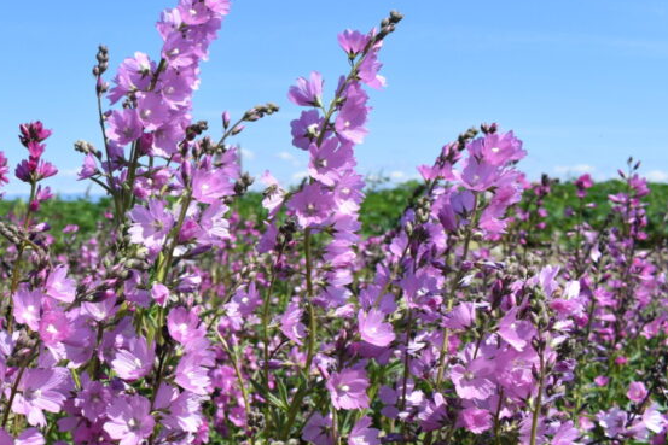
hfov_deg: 37.4
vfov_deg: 26.9
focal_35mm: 50
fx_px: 928
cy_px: 270
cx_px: 86
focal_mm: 18
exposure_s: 1/250
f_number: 8
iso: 100
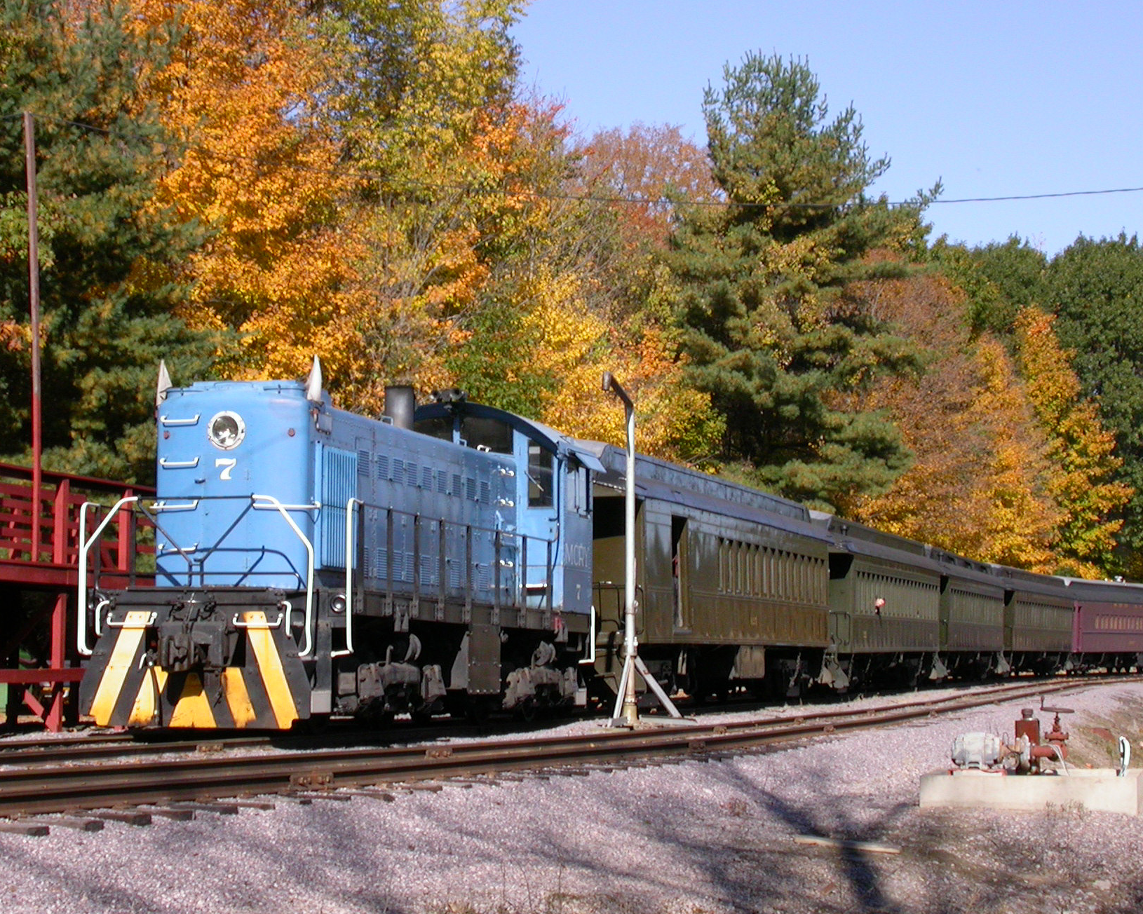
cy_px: 418
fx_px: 2808
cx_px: 495
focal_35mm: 83
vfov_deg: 18.5
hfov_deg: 23.0
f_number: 6.3
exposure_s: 1/411
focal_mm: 12.7
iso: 100
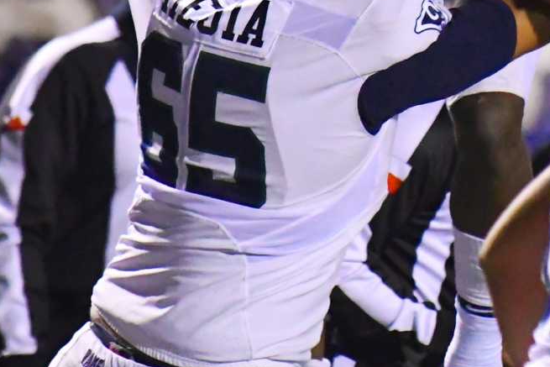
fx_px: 14333
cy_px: -166
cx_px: 495
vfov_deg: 1.5
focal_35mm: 938
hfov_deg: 2.2
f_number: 4
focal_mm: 200
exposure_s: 1/1000
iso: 10000
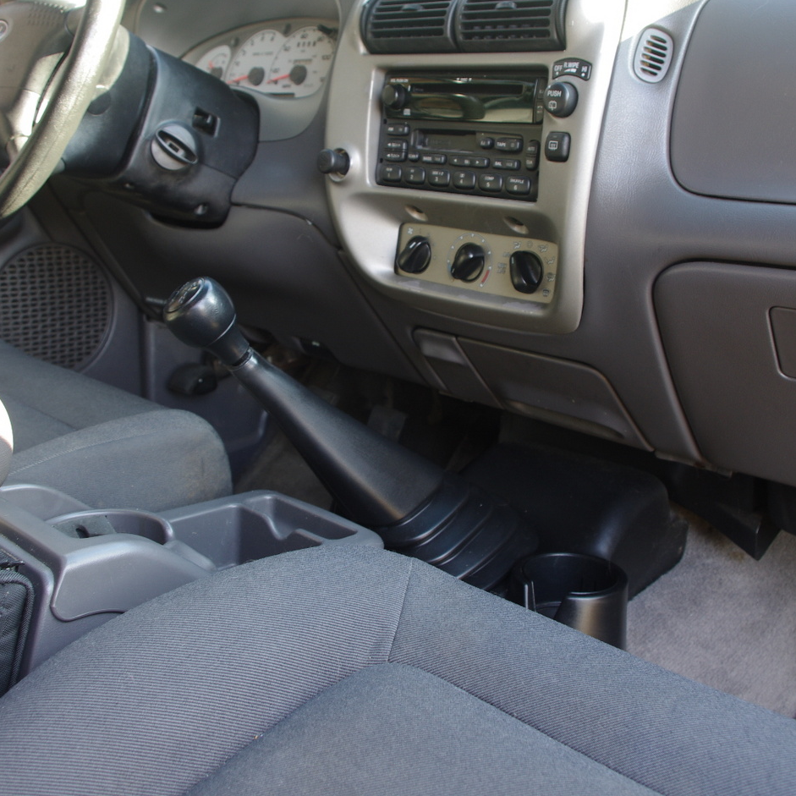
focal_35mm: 39
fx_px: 1015
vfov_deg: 42.8
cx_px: 387
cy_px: 361
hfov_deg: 42.8
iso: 200
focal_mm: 18
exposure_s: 1/10
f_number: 5
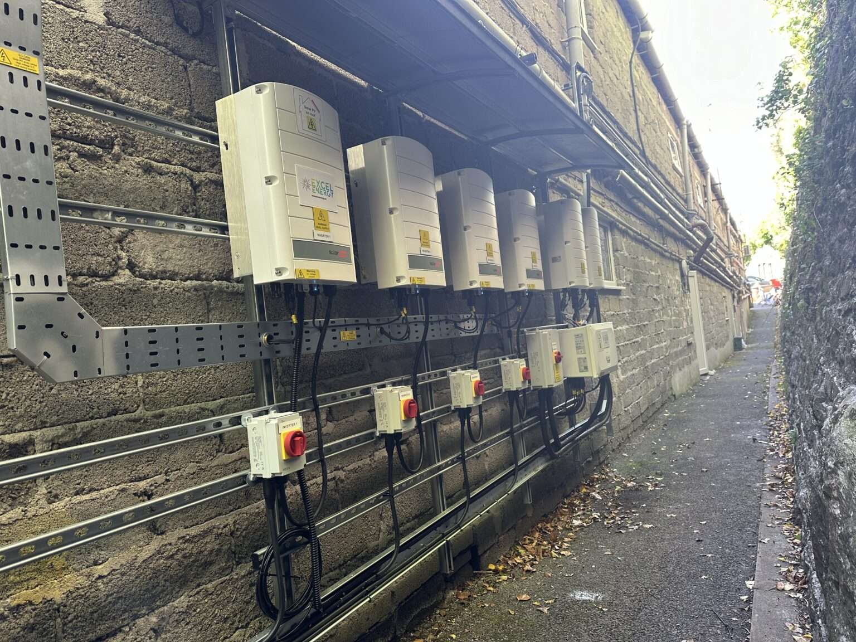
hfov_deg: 71.6
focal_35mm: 24
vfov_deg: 56.8
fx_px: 593
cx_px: 428
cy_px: 321
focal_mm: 6.86
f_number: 1.78
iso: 100
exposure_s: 1/121
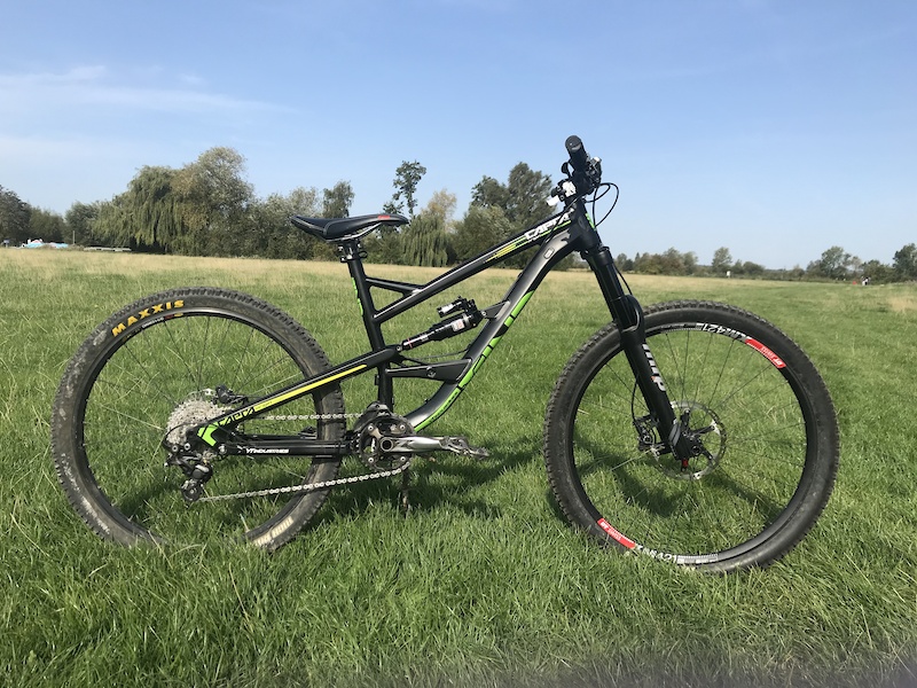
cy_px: 344
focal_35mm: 28
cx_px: 458
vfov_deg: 49.7
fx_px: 742
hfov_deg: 63.4
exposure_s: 1/1996
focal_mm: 3.99
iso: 20
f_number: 1.8
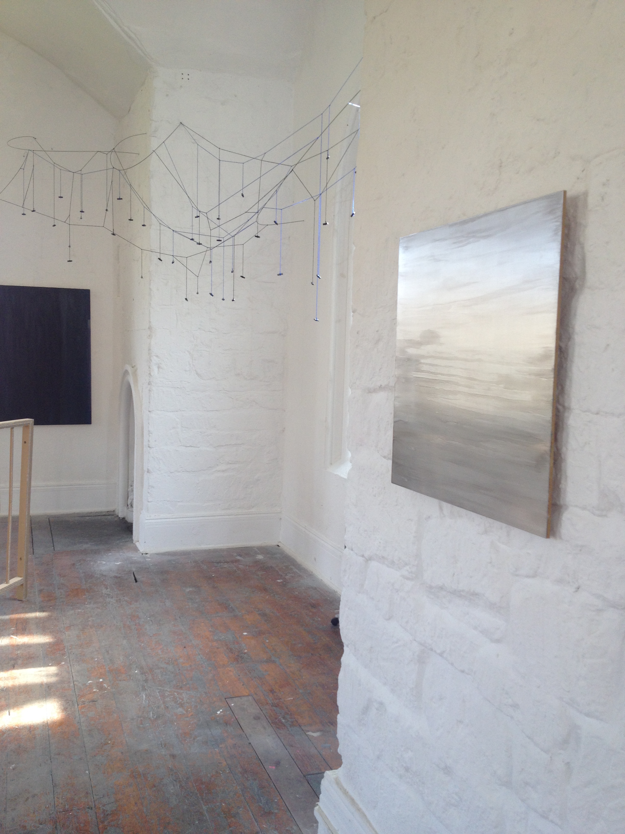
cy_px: 417
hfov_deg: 40.7
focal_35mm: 35
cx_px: 312
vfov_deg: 52.6
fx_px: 843
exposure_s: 1/60
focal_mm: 4.28
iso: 50
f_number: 2.4
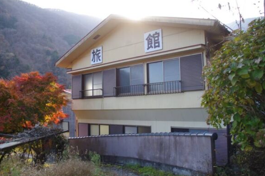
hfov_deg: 65.5
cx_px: 128
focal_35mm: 28
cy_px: 90
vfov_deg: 46.4
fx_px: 206
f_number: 3.5
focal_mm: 18
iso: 100
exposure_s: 1/60
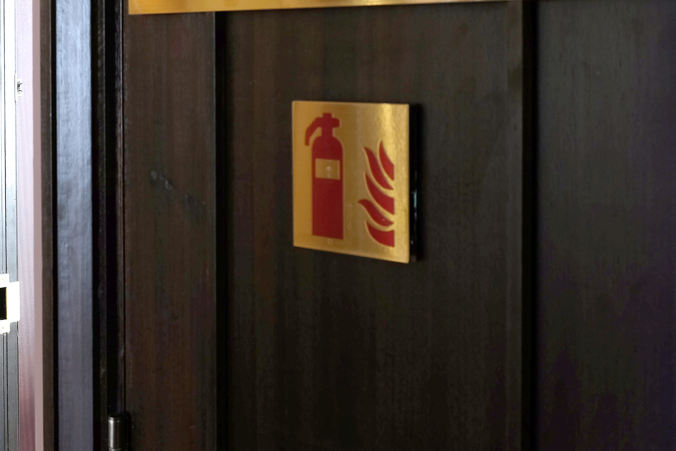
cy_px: 81
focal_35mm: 63
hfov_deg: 31.3
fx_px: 1183
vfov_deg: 21.3
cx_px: 162
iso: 100
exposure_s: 12
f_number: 6.4
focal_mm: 18
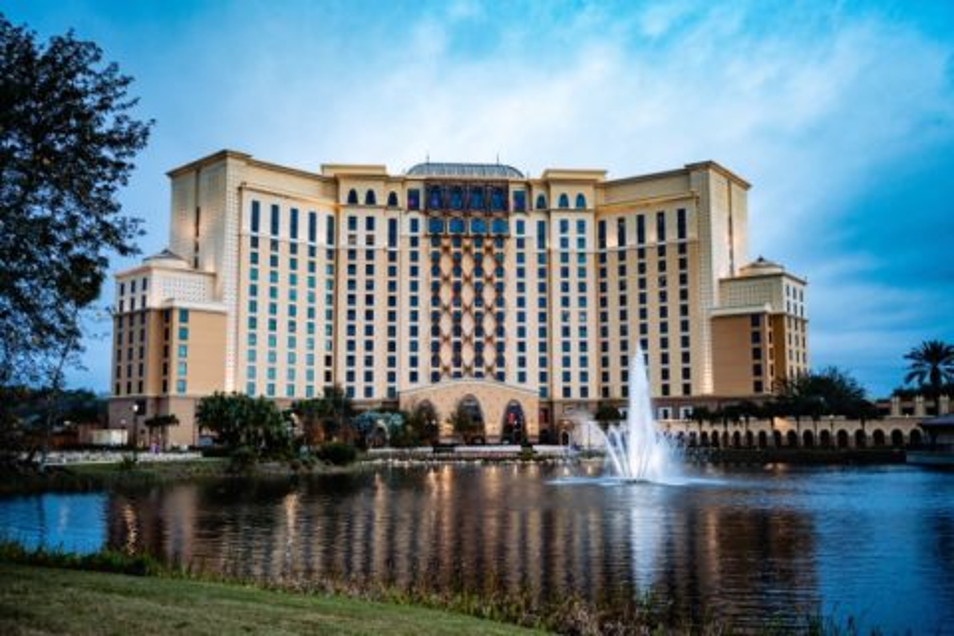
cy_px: 318
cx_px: 477
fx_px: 927
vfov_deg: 37.9
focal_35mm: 35
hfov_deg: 54.4
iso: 320
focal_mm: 35
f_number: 1.8
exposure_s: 1/250
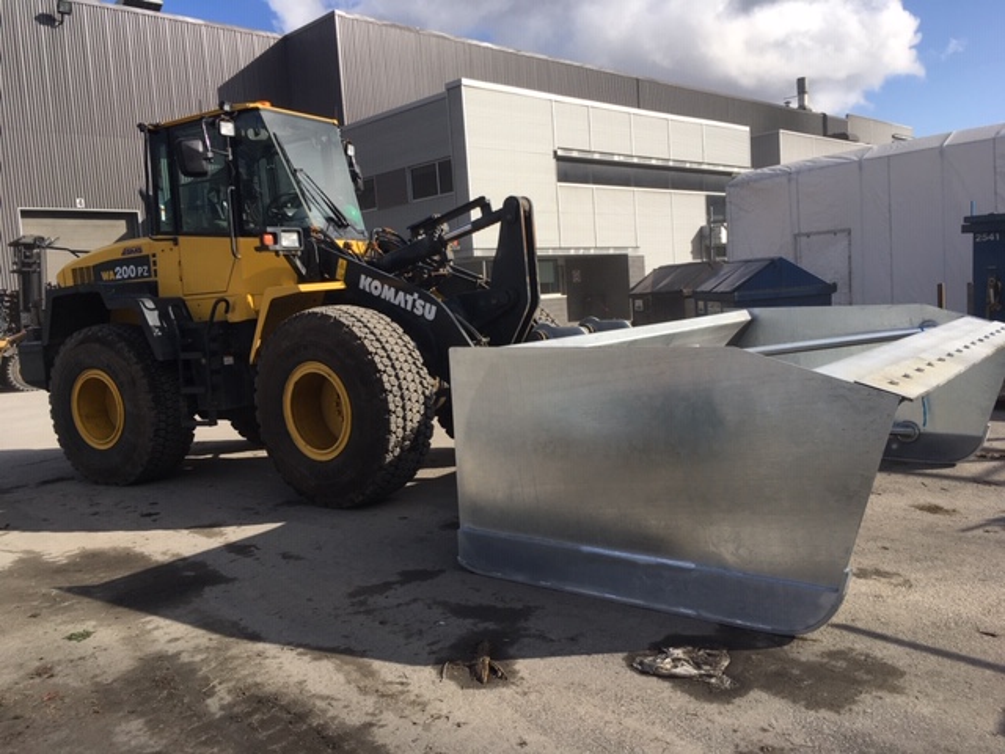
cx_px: 502
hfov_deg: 61.7
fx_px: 842
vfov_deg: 48.2
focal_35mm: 29
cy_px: 377
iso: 25
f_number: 2.2
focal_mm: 4.15
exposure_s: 1/1603
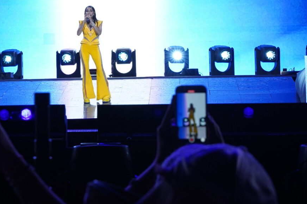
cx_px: 104
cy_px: -2
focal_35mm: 177
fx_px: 1508
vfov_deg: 7.7
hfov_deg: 11.6
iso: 2000
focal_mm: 75
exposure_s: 1/125
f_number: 9
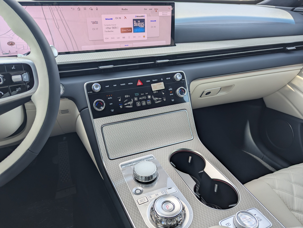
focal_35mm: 24
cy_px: 114
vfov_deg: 56.8
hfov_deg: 71.6
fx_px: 210
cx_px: 152
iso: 44
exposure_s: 1/288
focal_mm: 6.81
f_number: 1.85
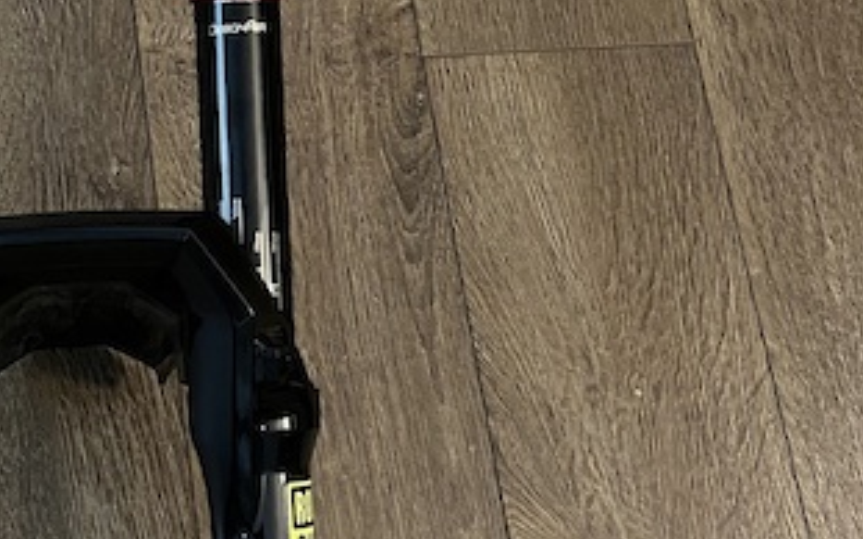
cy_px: 339
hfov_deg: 28.1
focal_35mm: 71
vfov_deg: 18.3
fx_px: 1669
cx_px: 117
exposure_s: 1/30
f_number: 1.5
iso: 640
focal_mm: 5.7
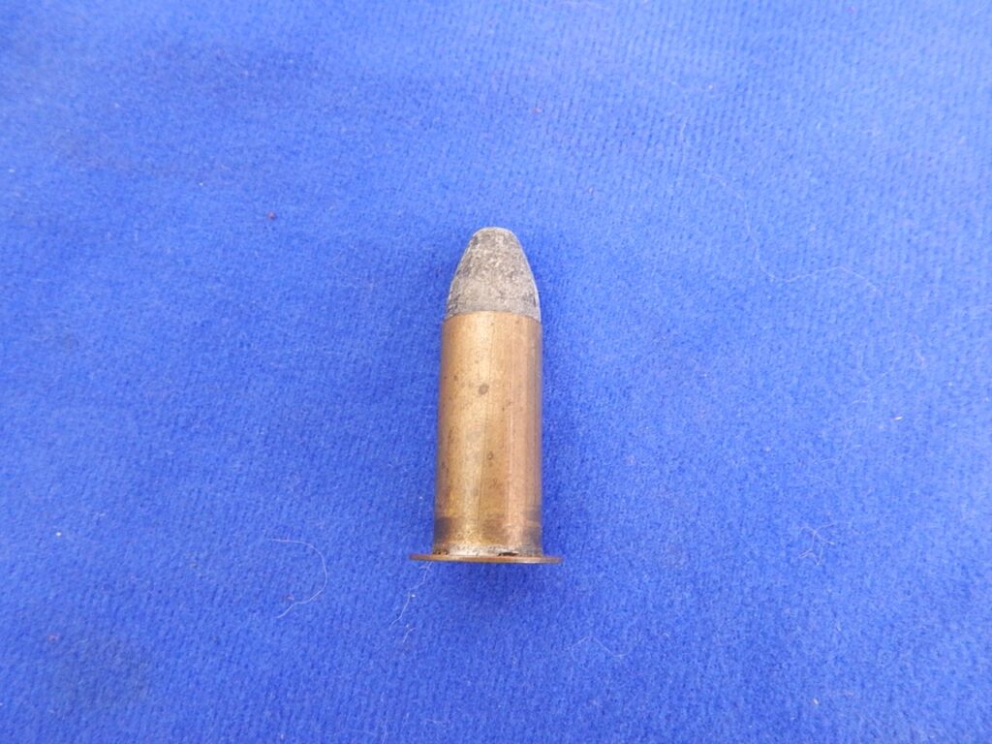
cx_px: 496
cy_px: 372
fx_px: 716
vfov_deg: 54.9
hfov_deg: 69.4
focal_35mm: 25
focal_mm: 4.5
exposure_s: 1/8
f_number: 3.1
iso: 500
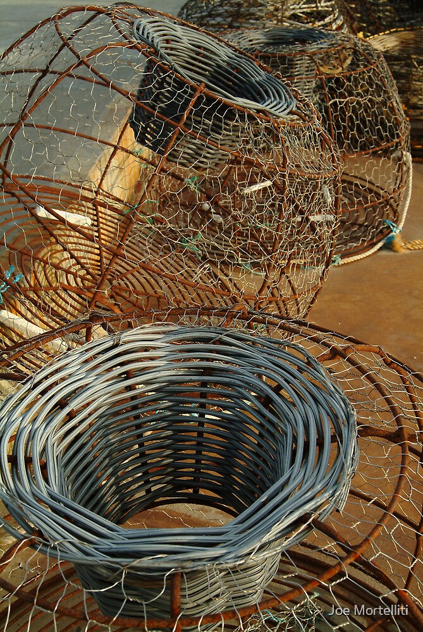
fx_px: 738
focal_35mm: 42
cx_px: 212
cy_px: 316
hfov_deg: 32.0
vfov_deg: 46.4
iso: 200
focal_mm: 28
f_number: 8
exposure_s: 1/250
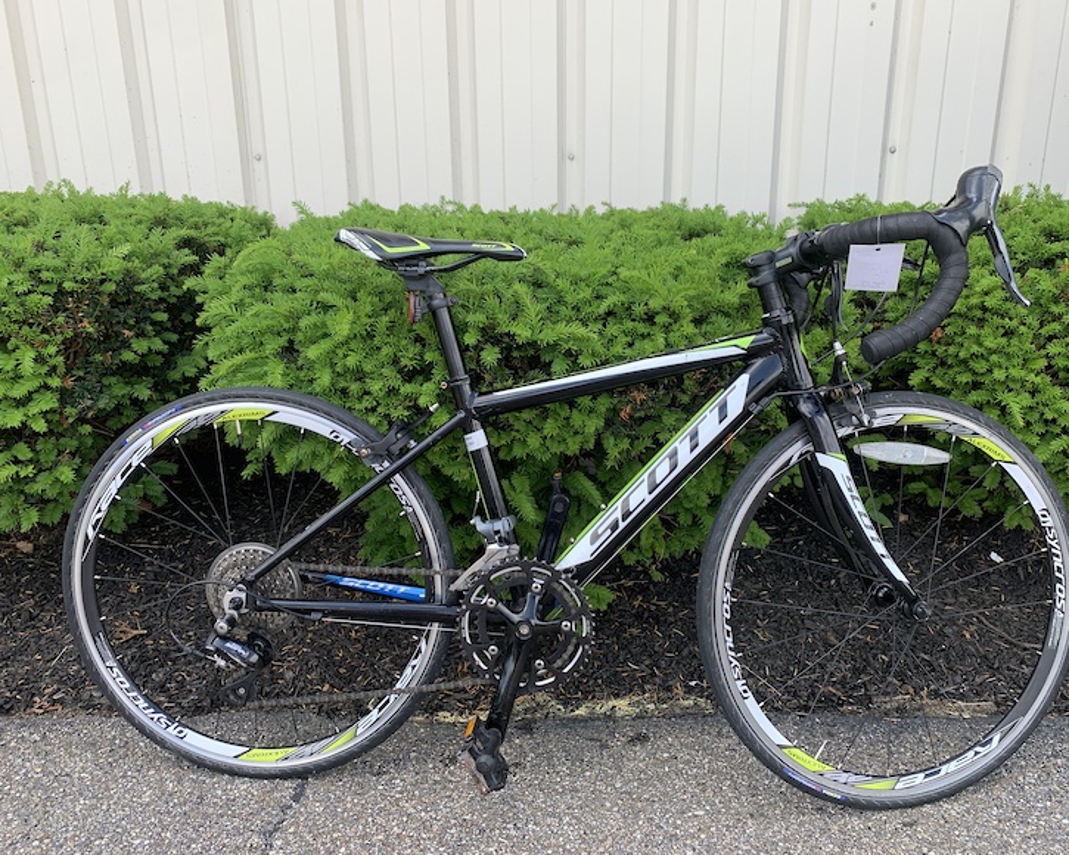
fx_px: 886
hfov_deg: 62.2
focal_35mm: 28
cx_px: 553
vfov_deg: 51.5
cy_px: 429
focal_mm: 4.25
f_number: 1.8
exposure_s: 1/350
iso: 25
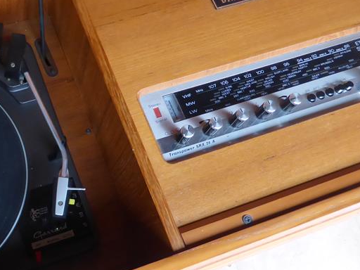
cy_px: 138
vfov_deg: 29.1
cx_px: 70
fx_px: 520
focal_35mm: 50
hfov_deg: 36.8
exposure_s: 1/60
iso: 320
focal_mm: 4.3
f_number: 3.3
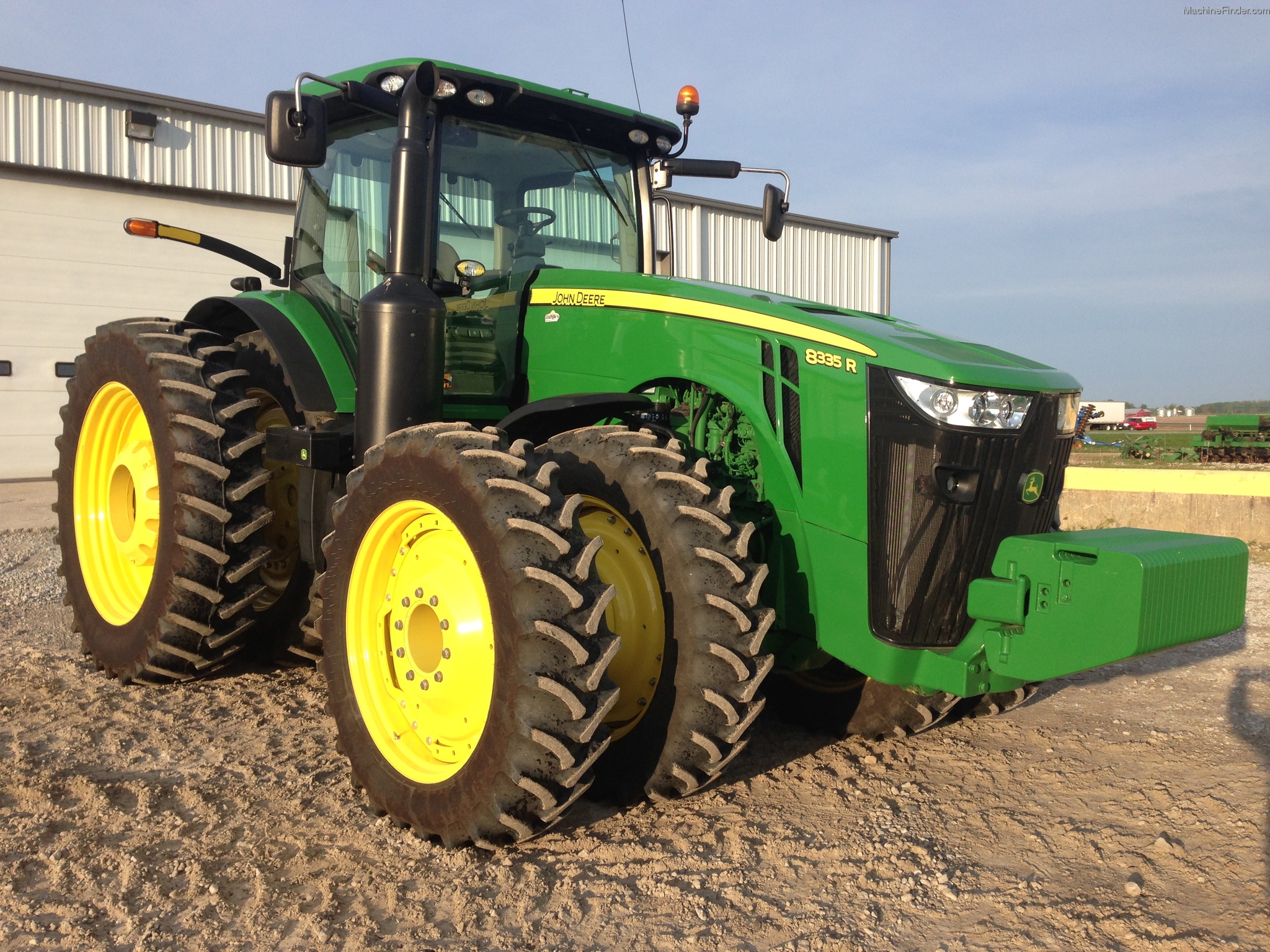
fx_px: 1211
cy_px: 476
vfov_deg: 42.9
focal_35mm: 33
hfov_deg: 55.4
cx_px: 635
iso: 50
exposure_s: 1/889
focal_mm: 4.12
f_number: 2.4
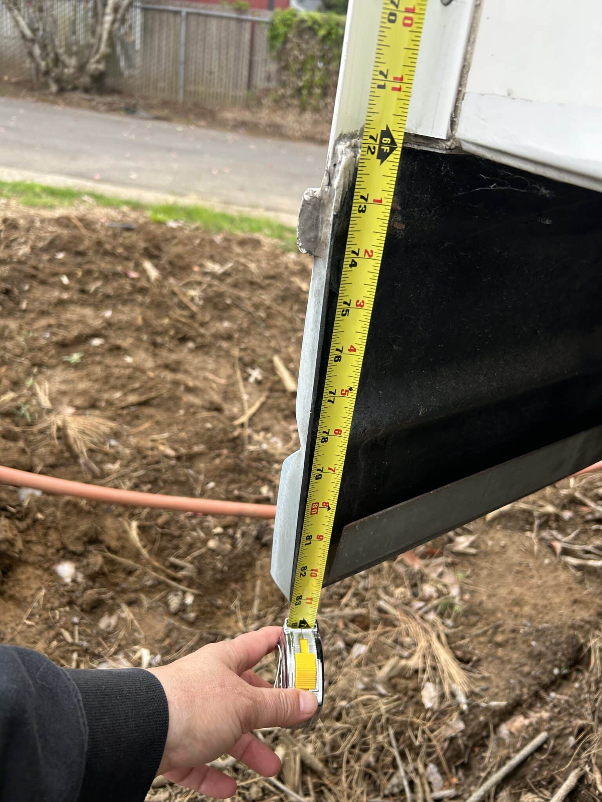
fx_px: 603
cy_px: 401
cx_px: 301
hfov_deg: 53.1
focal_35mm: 26
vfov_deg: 67.3
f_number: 1.5
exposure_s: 1/421
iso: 50
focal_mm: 5.7
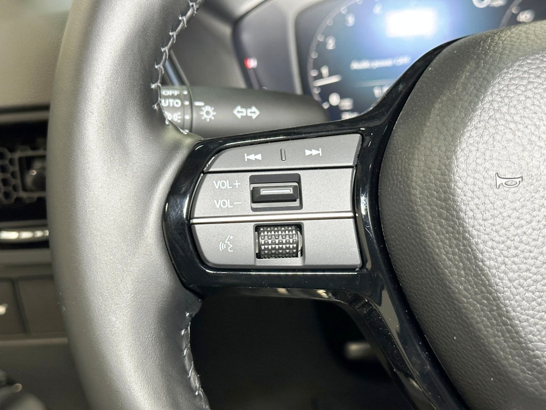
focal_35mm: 48
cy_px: 205
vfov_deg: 30.3
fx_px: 757
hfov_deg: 39.7
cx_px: 273
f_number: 1.78
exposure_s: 1/40
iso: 400
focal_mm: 6.86
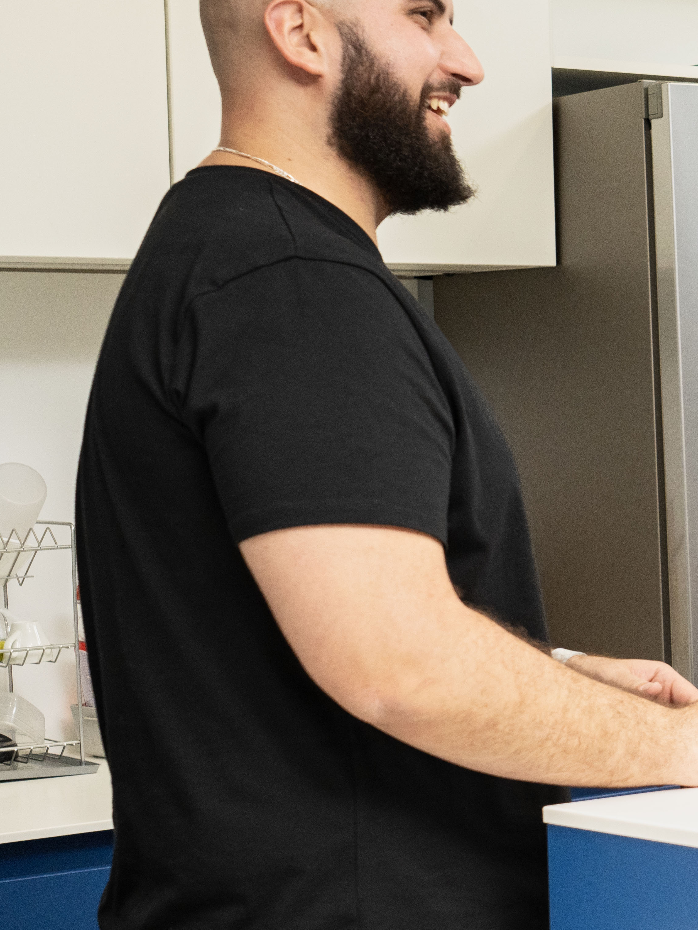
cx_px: 1003
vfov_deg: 19.3
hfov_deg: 13.7
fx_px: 2743
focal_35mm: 102
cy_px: 509
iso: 1600
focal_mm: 46
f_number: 6.3
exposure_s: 1/200
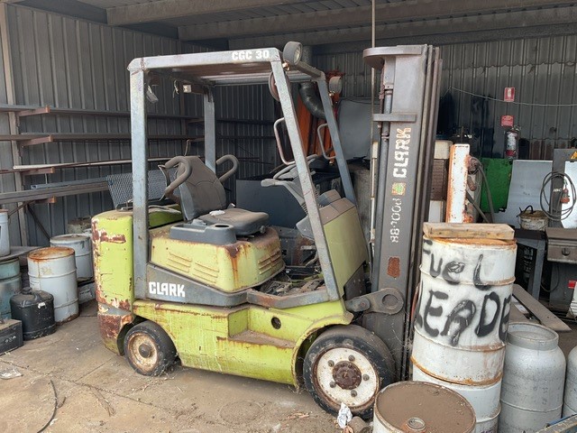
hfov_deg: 61.7
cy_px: 216
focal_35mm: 29
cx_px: 288
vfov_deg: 48.2
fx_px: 483
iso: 16
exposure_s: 1/299
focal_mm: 3
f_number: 1.8
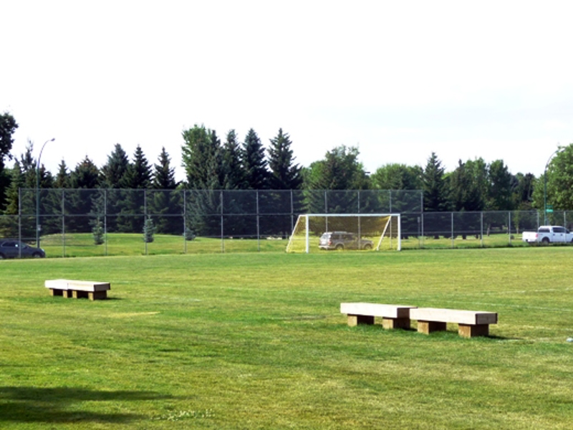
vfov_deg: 17.6
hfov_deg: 23.3
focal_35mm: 84
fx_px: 1390
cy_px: 215
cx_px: 286
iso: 100
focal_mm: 10.5
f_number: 4.5
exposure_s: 1/320
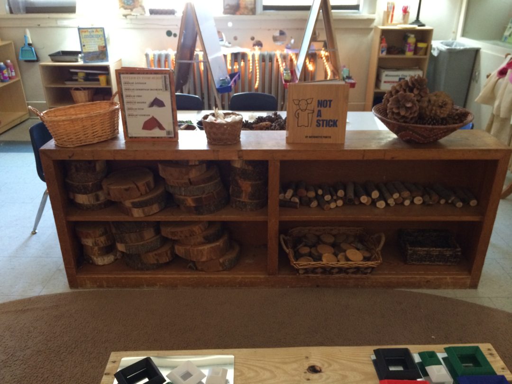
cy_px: 192
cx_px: 256
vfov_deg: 46.8
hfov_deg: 60.0
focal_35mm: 30
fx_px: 444
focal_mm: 4.12
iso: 320
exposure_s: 1/20
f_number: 2.2
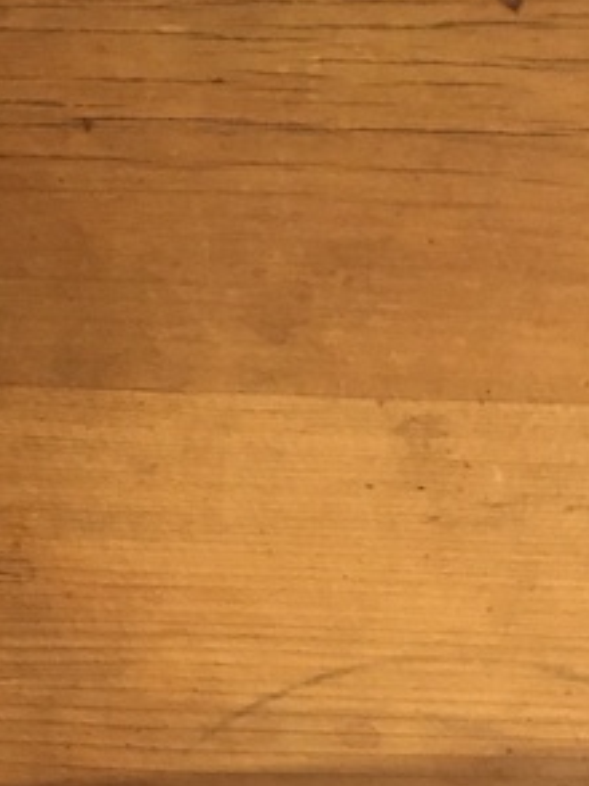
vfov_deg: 23.2
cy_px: 864
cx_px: 586
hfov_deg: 18.2
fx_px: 1795
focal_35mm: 79
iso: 250
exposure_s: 1/15
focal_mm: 4.15
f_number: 2.2
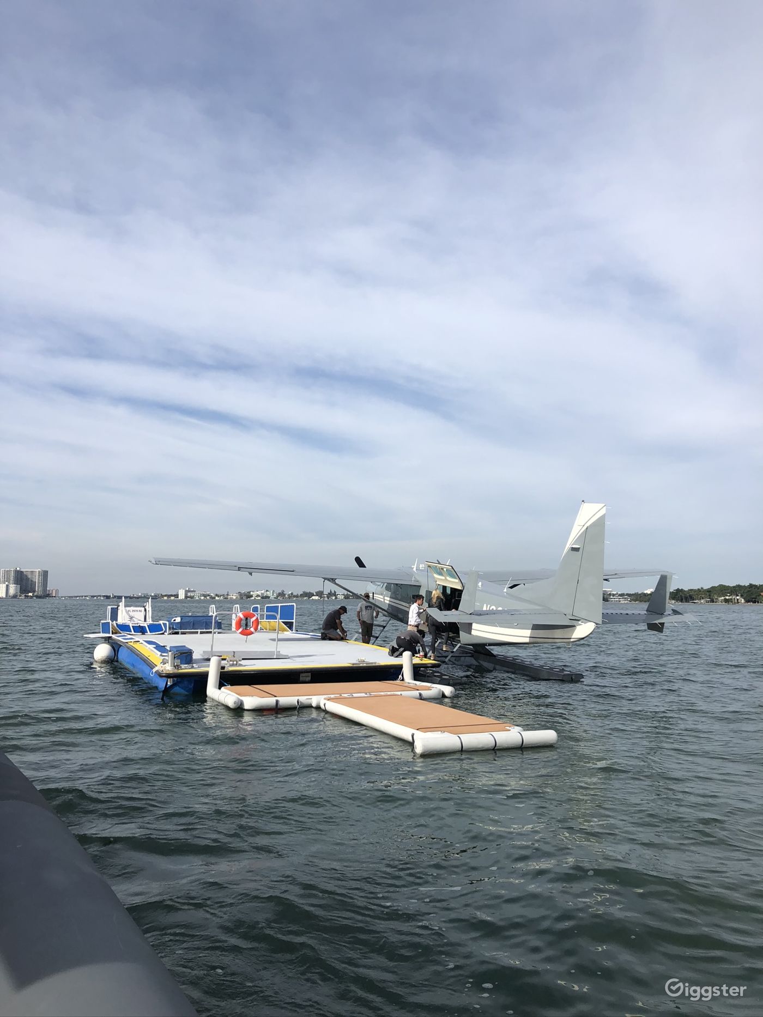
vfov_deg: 63.4
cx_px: 382
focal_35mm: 28
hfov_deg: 49.8
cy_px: 508
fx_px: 823
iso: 25
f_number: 1.8
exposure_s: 1/3436
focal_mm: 3.99
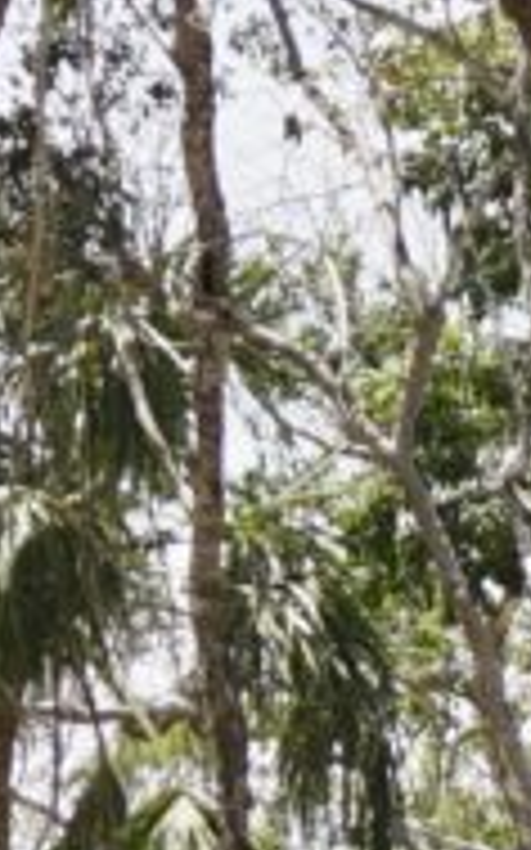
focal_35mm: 387
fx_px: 8968
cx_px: 2259
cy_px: 2557
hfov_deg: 3.2
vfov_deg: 5.1
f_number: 2.8
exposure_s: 1/800
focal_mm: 35
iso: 100
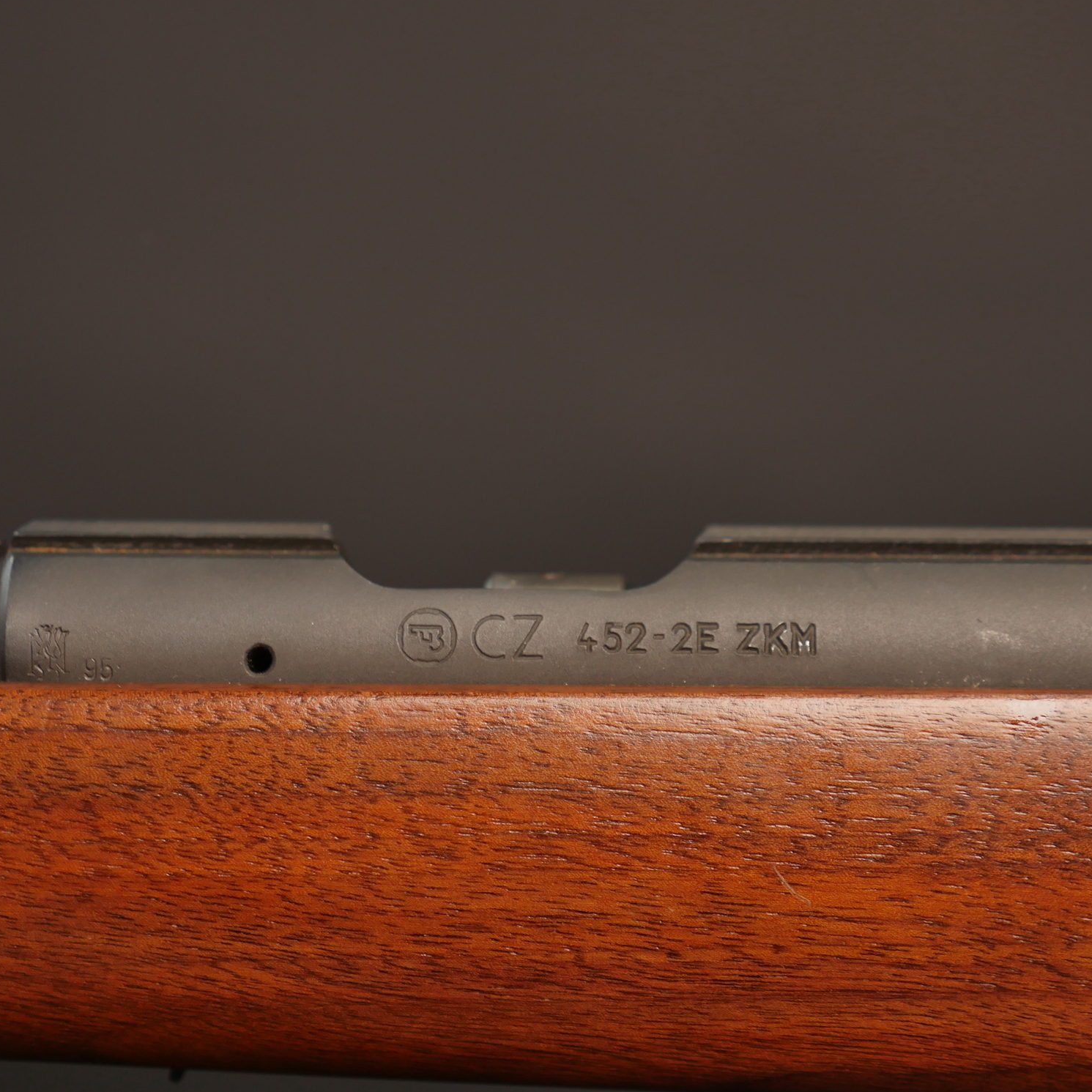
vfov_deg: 20.9
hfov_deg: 20.9
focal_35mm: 83
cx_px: 622
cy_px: 545
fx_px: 2962
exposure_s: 1/50
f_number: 3.2
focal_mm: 35
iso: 200
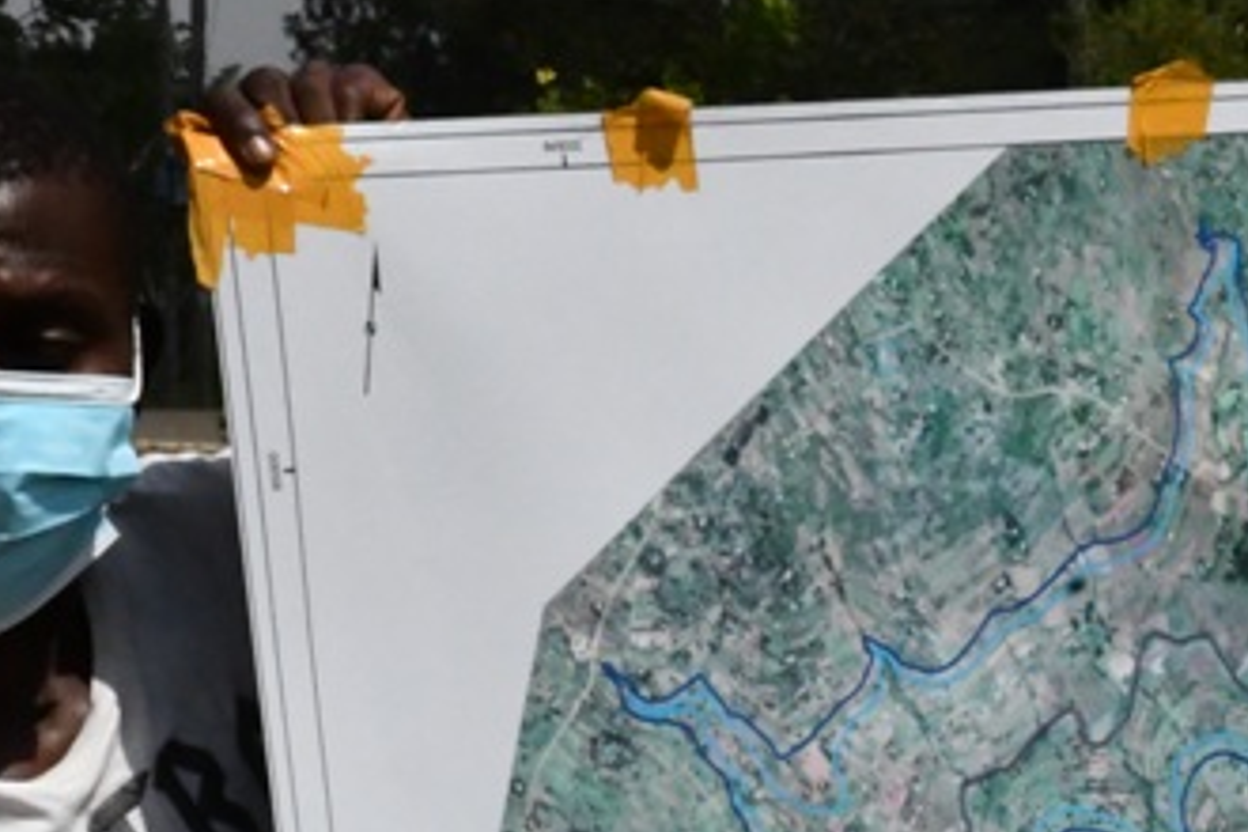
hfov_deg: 6.7
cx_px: 1399
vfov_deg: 4.5
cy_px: 766
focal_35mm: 307
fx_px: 10642
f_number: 29
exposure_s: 1/3200
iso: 5000
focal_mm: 66
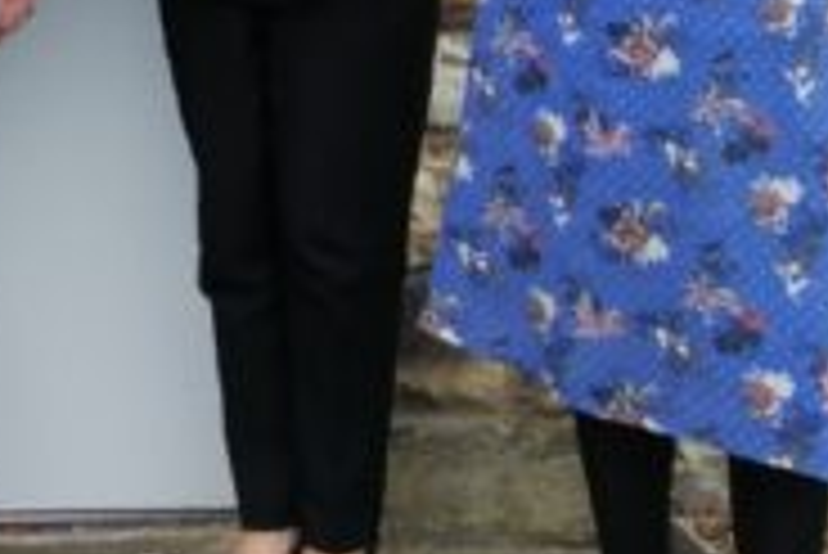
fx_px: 2693
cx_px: -432
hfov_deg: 16.0
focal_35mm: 117
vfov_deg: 11.1
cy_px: -374
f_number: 1.8
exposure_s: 1/345
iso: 50
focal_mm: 3.88
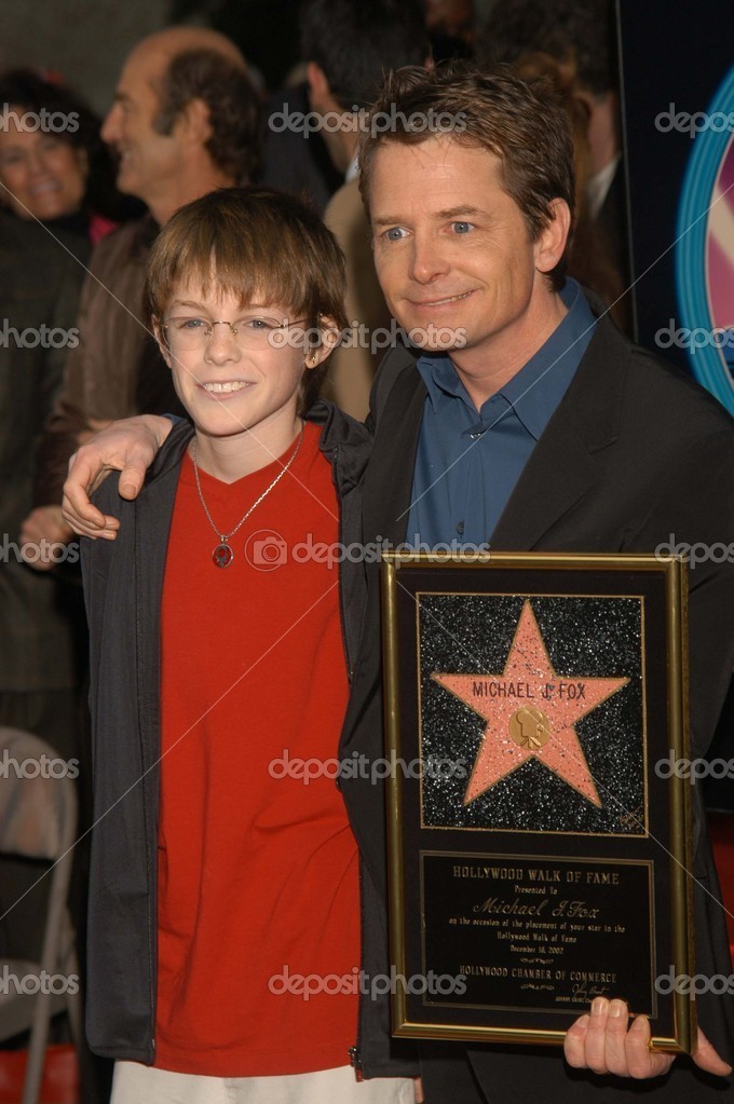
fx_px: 4826
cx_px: 367
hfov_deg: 8.7
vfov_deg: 13.1
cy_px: 552
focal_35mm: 158
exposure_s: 1/160
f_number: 5.6
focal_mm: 105
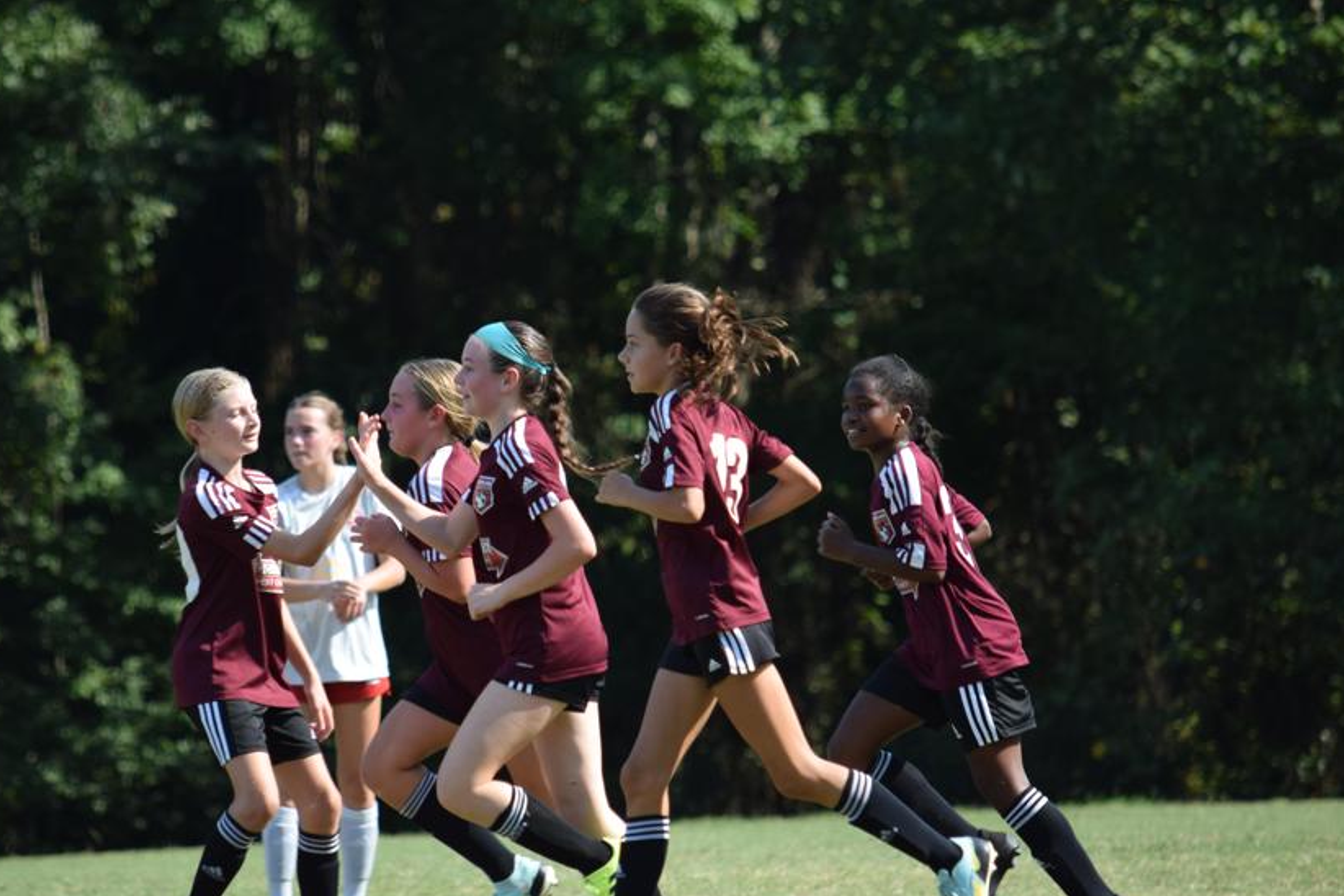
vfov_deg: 3.3
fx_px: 15343
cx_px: 553
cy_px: 450
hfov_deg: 5.0
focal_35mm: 411
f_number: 5.6
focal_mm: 220
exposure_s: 1/500
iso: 200
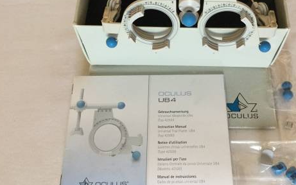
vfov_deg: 31.9
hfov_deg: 49.1
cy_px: 76
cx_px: 174
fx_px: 323
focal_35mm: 40
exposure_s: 1/33
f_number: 2.4
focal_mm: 3.3
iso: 64
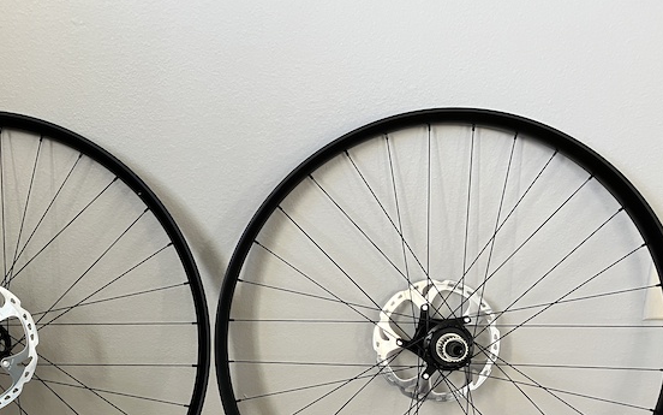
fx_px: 777
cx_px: 228
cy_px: 334
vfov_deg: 29.2
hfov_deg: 45.6
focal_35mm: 43
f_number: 1.8
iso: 80
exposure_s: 1/60
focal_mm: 3.99
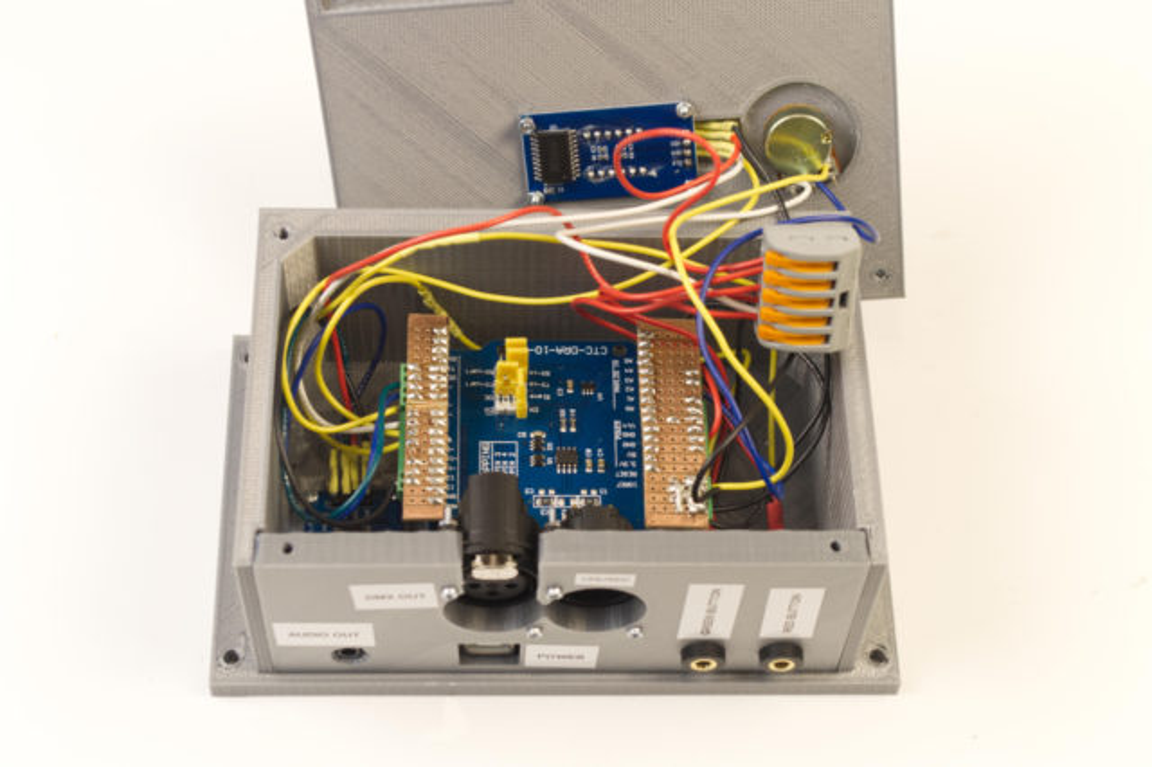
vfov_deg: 19.7
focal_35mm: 69
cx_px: 576
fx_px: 2207
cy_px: 384
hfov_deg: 29.3
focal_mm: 46
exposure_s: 1/30
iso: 400
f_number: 6.3
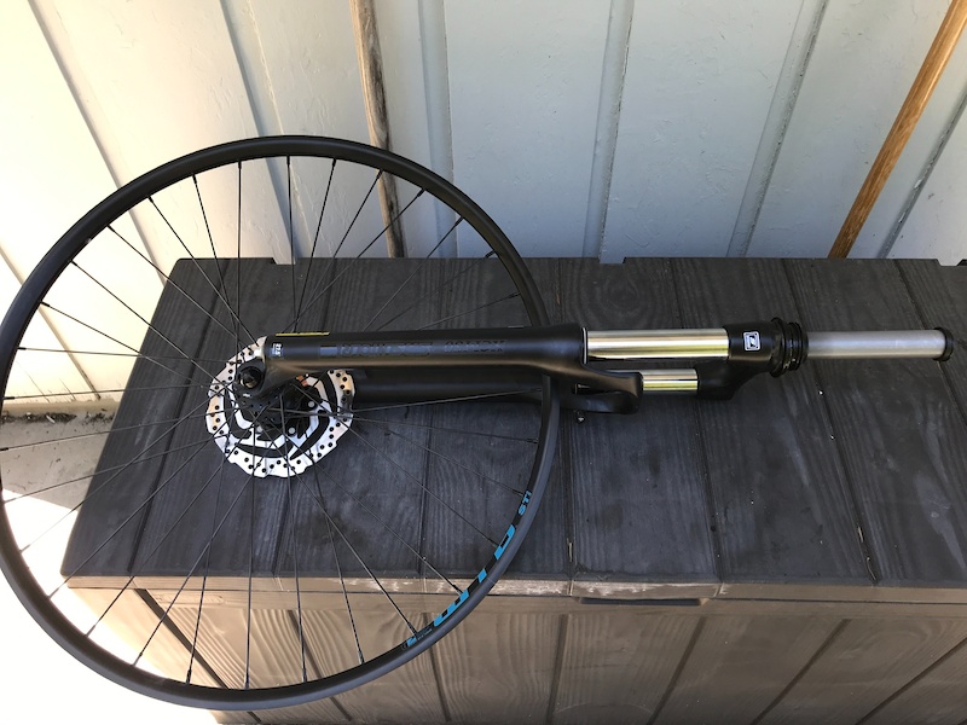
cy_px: 362
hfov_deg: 63.4
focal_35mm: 28
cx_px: 484
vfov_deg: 49.7
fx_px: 782
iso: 20
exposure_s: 1/131
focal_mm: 3.99
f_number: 1.8
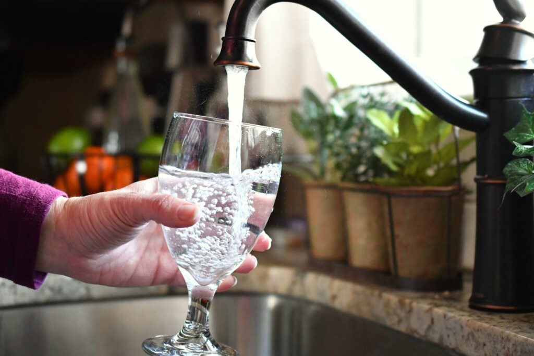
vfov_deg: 22.6
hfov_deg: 33.4
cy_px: 178
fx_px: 890
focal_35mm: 60
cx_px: 267
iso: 3200
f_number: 3.2
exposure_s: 1/250
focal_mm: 40
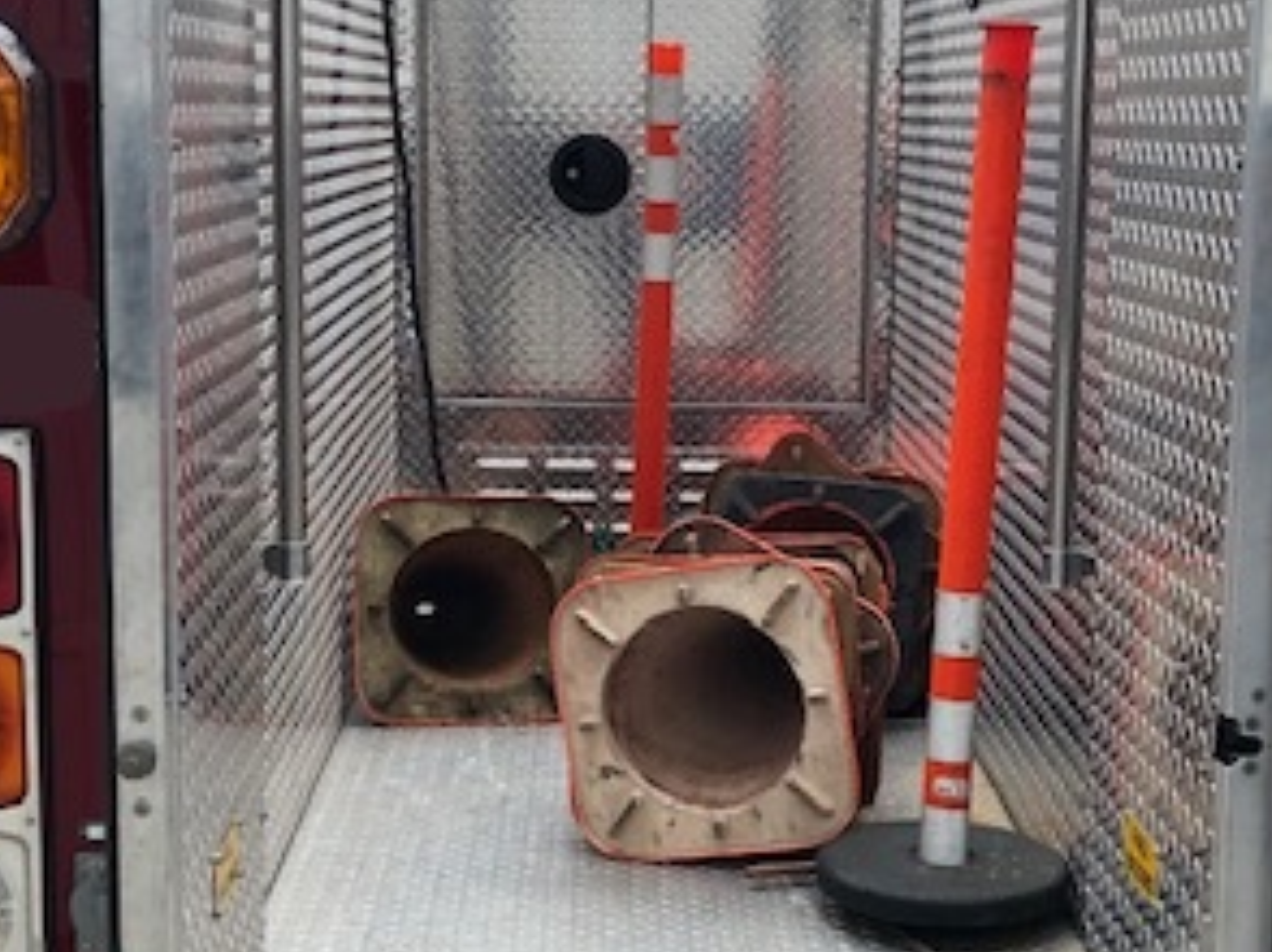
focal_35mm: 61
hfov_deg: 31.7
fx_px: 2240
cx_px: 697
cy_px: 450
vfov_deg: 24.0
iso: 20
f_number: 1.8
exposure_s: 1/190
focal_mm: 3.99
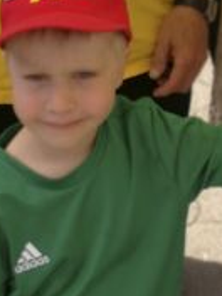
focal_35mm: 123
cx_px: 130
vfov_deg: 13.9
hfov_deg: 12.0
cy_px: -264
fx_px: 1052
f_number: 4
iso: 50
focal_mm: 3.95
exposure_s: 1/694
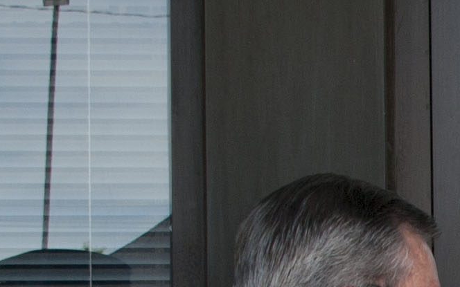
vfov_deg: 6.1
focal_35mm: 209
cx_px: 738
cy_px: 636
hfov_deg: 9.7
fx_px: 2620
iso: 160
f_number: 6.3
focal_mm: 32
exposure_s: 1/500
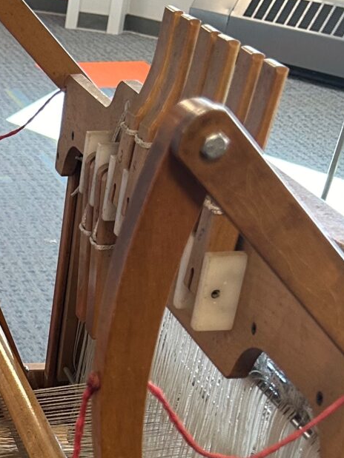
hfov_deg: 15.5
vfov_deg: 20.8
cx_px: -205
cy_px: 588
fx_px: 1140
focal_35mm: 86
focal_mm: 5.7
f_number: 1.5
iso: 125
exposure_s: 1/120
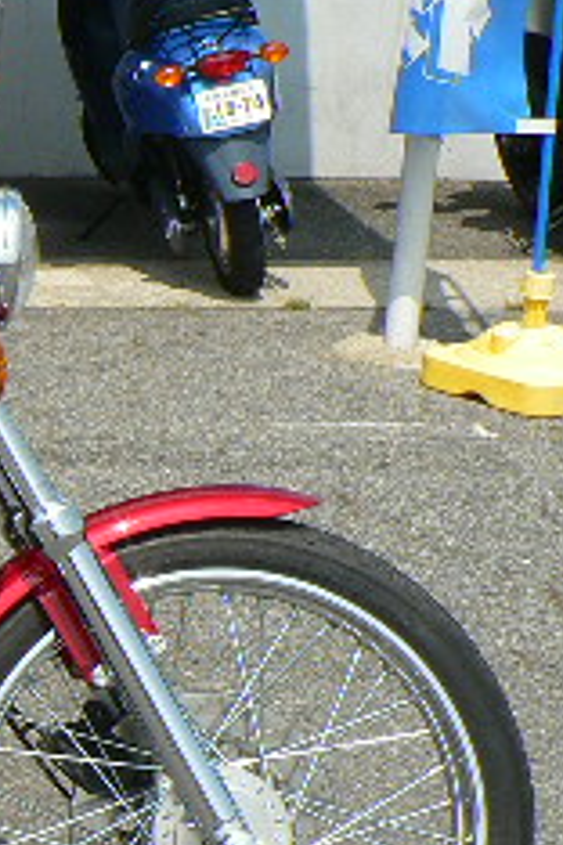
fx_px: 2604
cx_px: -549
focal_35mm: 111
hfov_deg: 11.2
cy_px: 556
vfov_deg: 18.4
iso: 80
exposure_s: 1/400
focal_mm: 6.5
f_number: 5
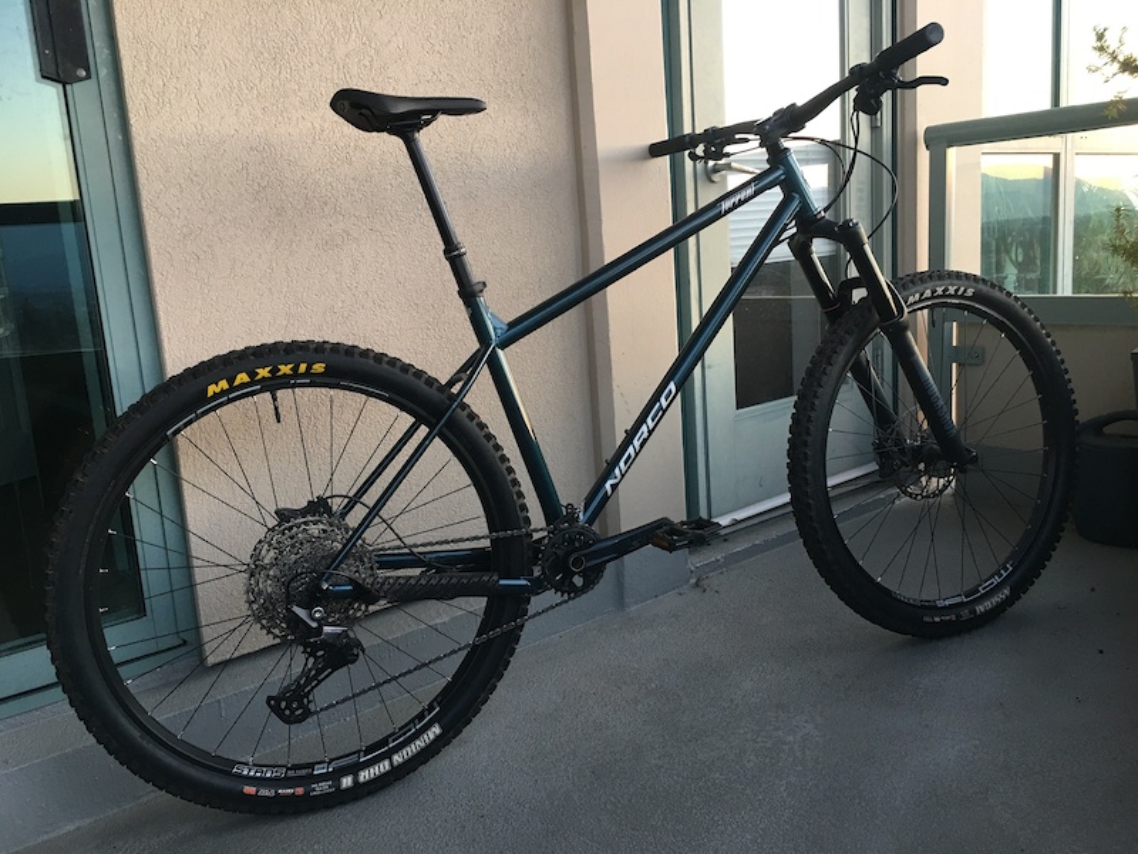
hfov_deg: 61.7
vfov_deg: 48.2
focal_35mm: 29
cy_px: 427
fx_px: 953
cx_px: 569
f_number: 2.2
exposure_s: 1/15
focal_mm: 4.15
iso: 32
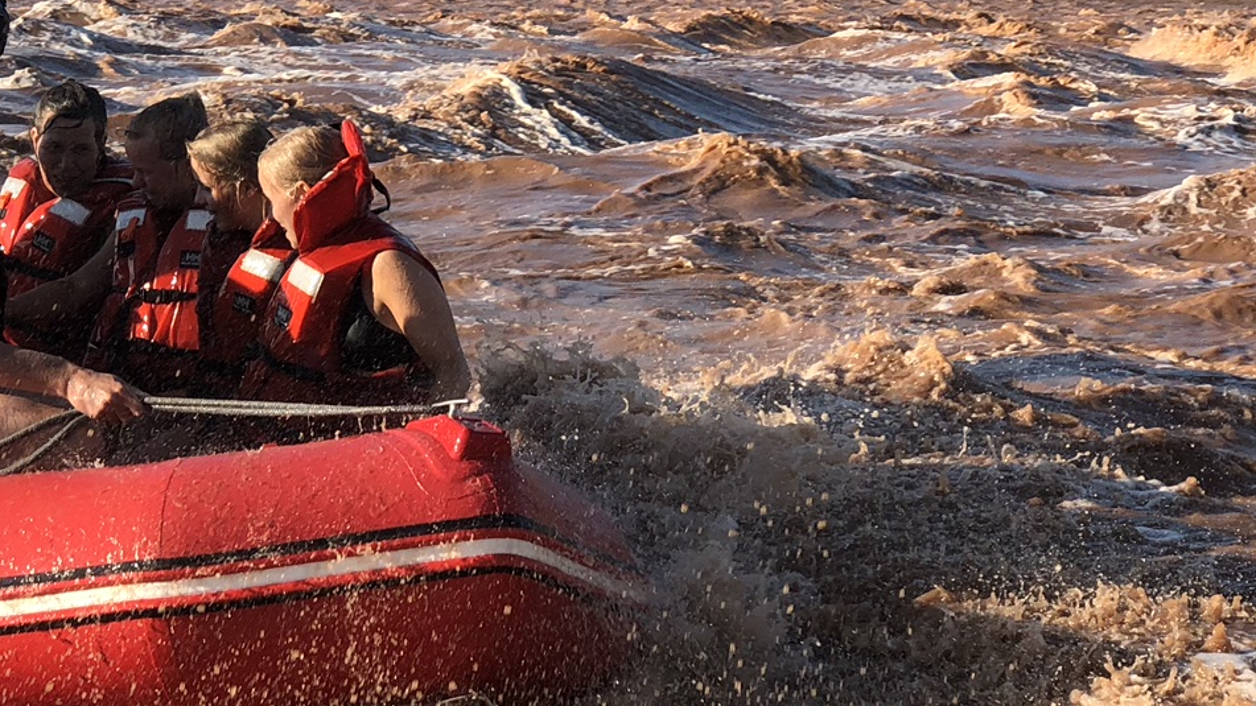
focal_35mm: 122
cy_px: 282
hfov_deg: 17.5
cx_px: 316
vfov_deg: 9.9
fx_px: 4063
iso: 16
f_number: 2.4
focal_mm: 6
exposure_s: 1/558
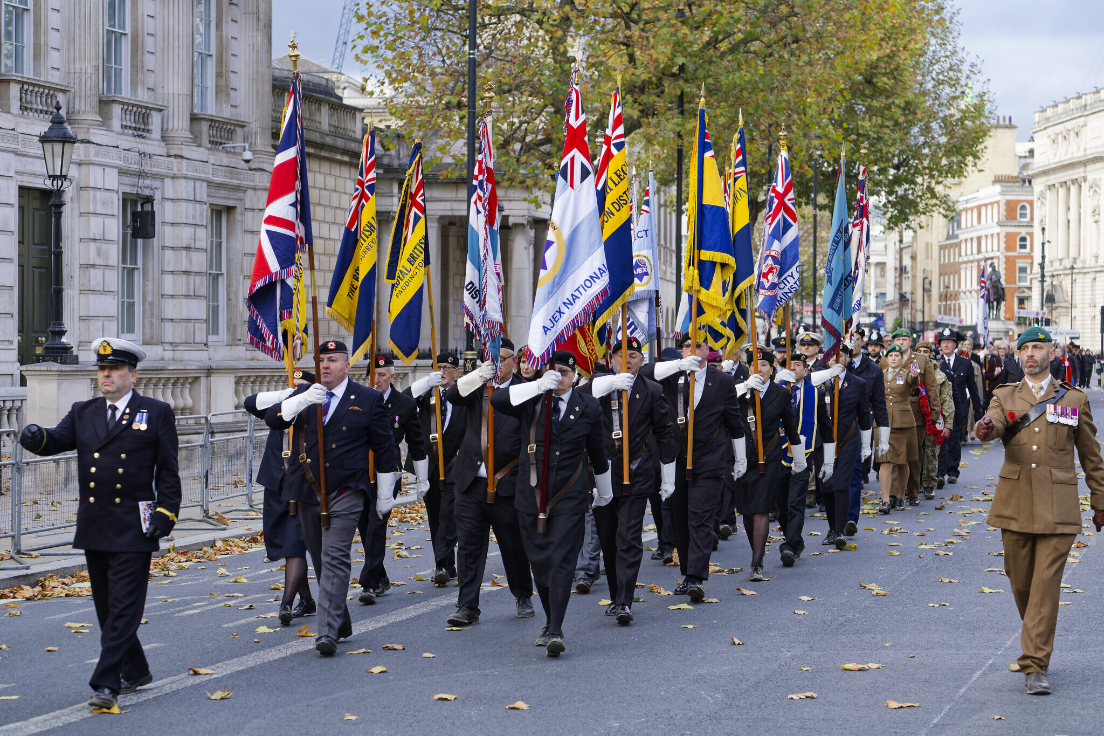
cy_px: 368
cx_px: 552
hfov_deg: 24.5
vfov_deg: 16.5
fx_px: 2545
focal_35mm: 83
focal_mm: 55
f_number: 4
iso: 1250
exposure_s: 1/1000
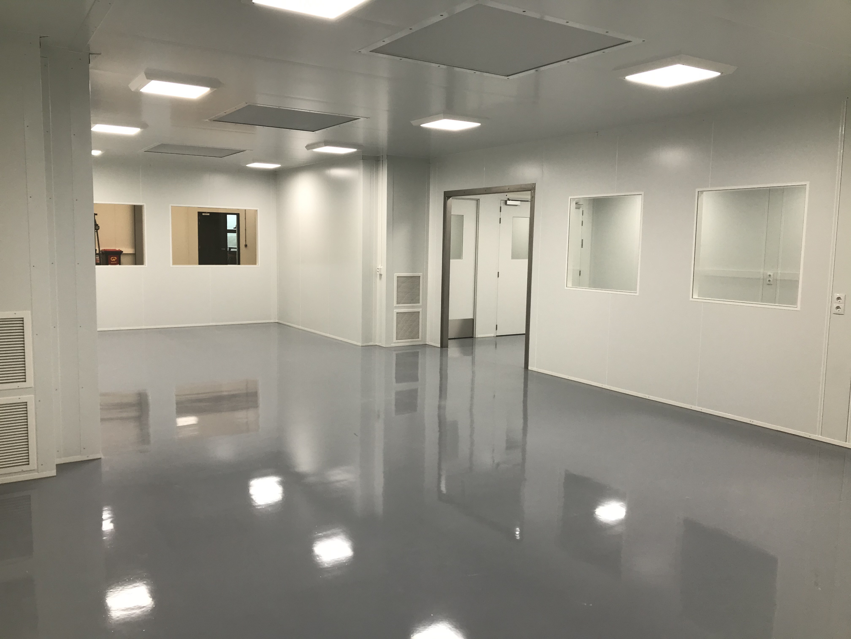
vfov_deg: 49.7
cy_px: 320
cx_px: 426
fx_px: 688
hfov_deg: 63.4
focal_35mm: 28
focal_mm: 3.99
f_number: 1.8
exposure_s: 1/47
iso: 20
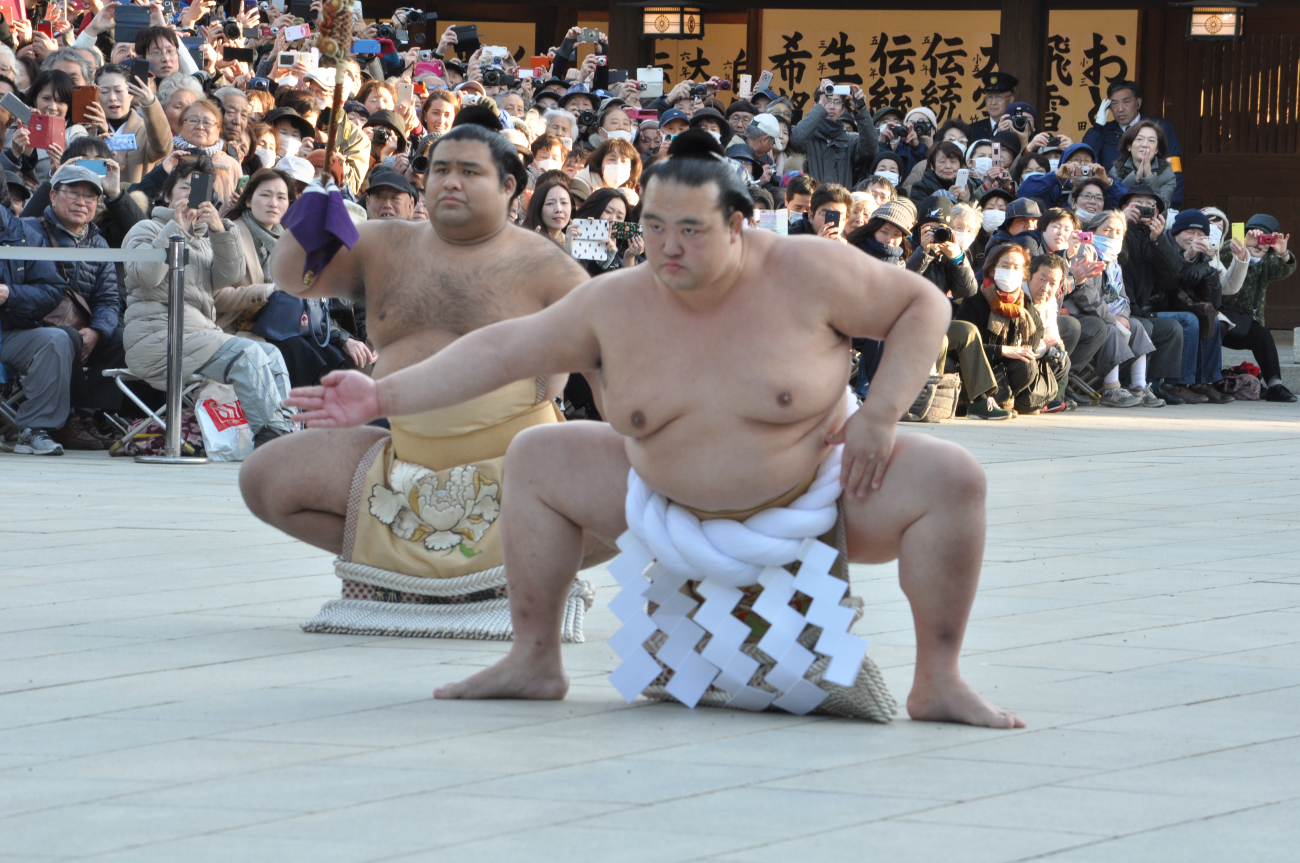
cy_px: 432
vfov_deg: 7.0
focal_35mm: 195
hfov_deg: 10.6
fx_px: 7033
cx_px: 650
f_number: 11
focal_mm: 130
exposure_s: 1/50
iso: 400
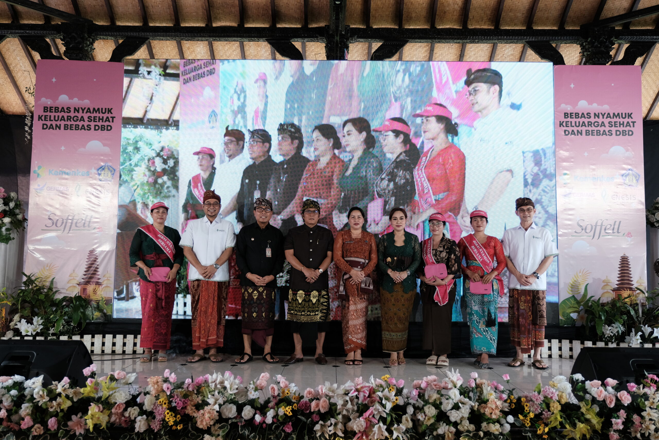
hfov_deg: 63.7
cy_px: 220
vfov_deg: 45.0
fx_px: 531
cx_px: 330
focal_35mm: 29
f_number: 2.8
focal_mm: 19.4
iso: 1000
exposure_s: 1/250
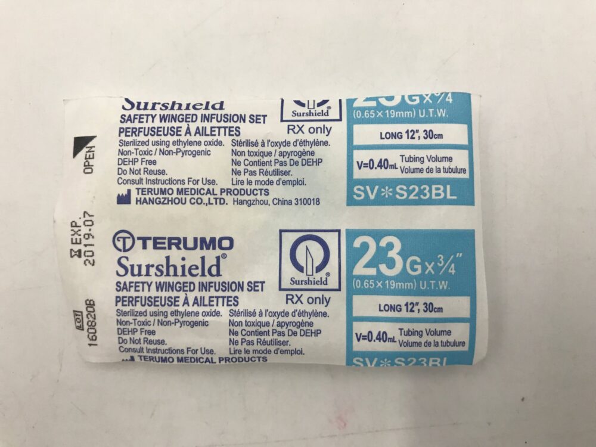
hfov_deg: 63.4
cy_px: 224
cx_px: 298
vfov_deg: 49.7
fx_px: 482
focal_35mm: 28
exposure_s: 1/40
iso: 32
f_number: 1.8
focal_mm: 3.99
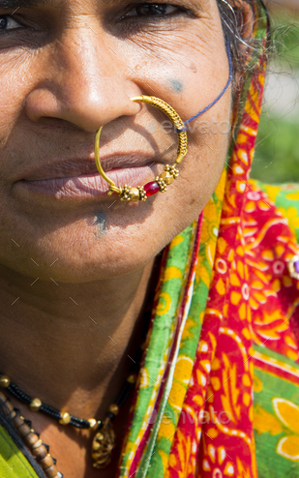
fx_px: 2854
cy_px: 119
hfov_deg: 6.0
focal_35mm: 219
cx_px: 40
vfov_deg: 9.6
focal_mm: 120
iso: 125
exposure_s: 1/200
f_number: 9
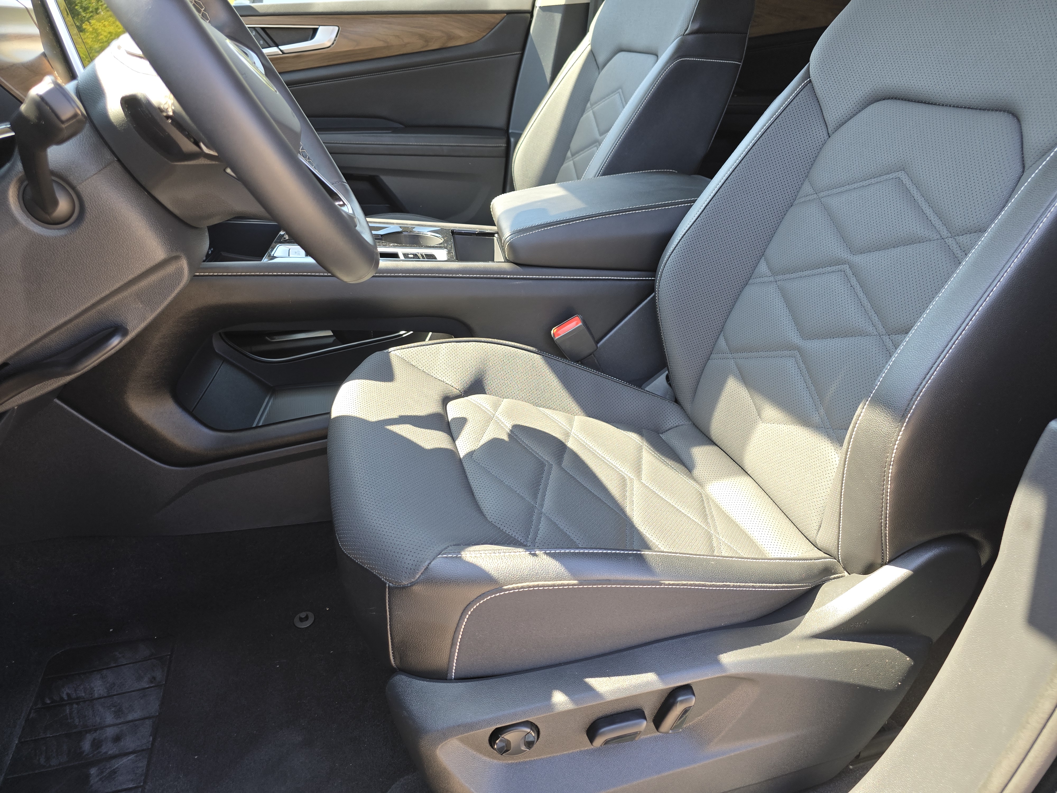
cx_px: 528
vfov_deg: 58.9
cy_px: 396
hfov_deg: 73.9
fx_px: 702
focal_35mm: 23
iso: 64
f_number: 1.7
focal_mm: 6.3
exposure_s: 1/180
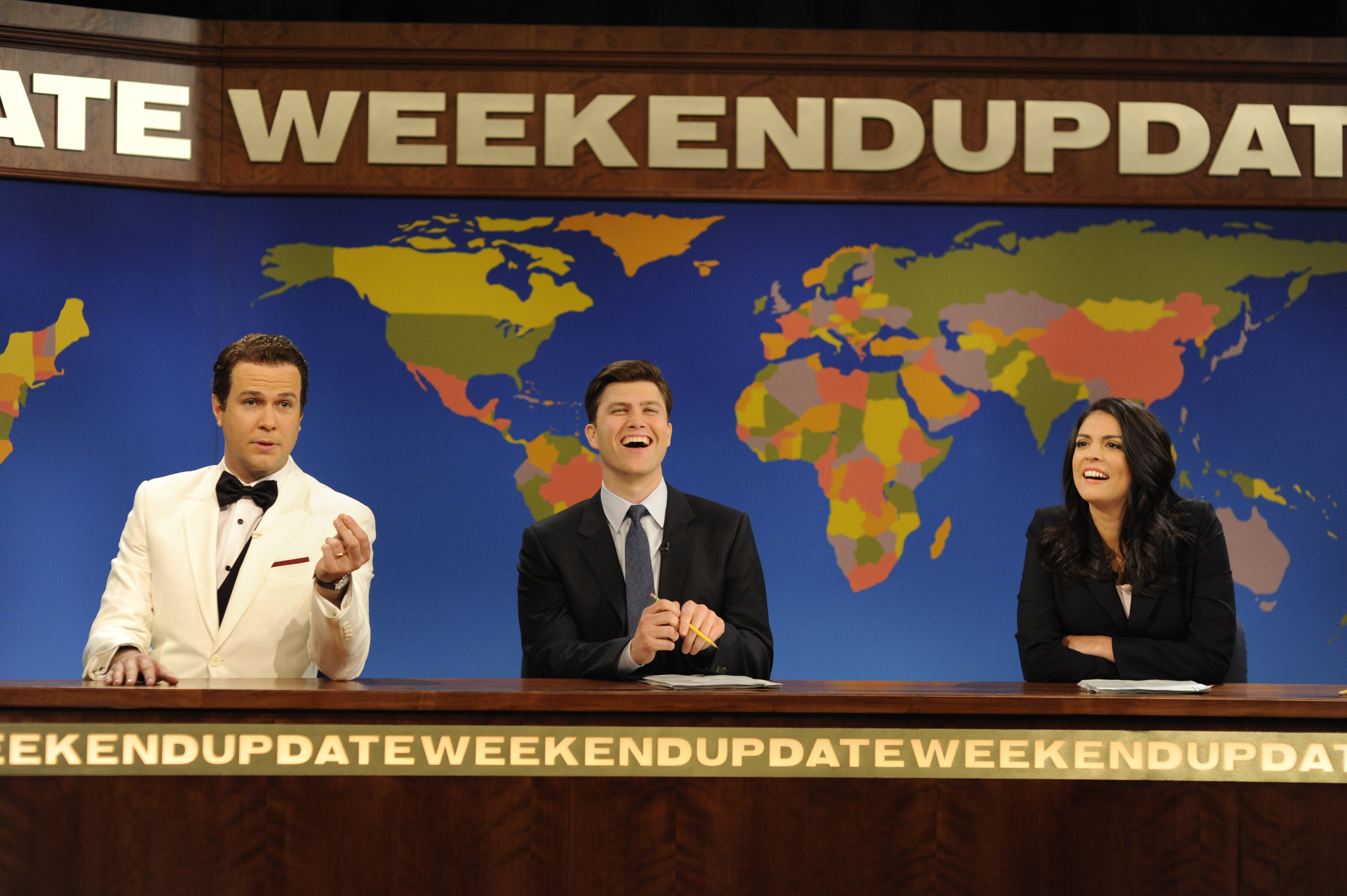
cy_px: 448
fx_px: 3178
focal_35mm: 85
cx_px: 674
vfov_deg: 16.1
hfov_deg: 23.9
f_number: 3.5
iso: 1600
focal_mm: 85
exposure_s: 1/125
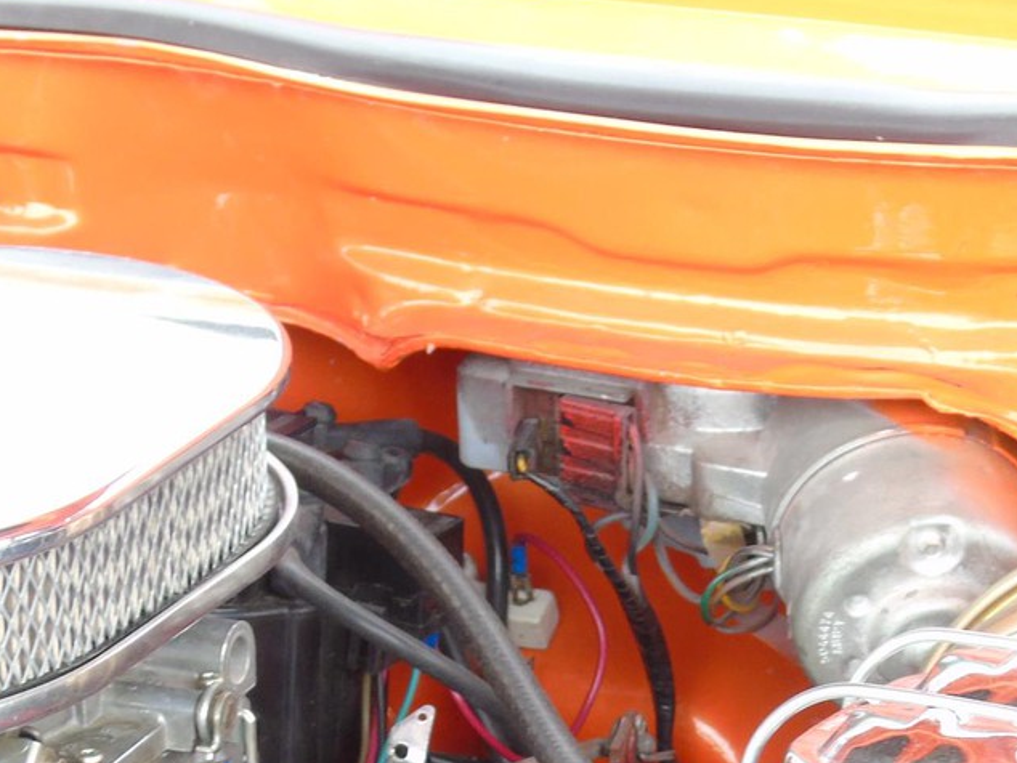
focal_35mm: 181
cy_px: 798
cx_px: 874
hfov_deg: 10.9
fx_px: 5320
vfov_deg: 8.2
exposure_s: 1/40
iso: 100
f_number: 4.1
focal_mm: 15
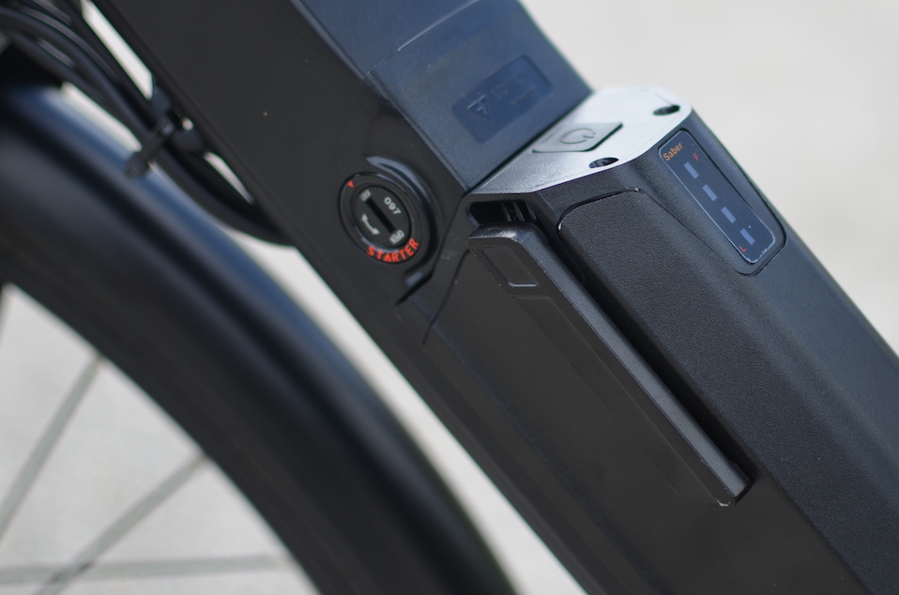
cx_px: 605
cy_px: 190
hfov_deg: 26.3
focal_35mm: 77
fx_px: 1912
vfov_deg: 17.6
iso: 100
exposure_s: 1/1250
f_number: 1.8
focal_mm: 35
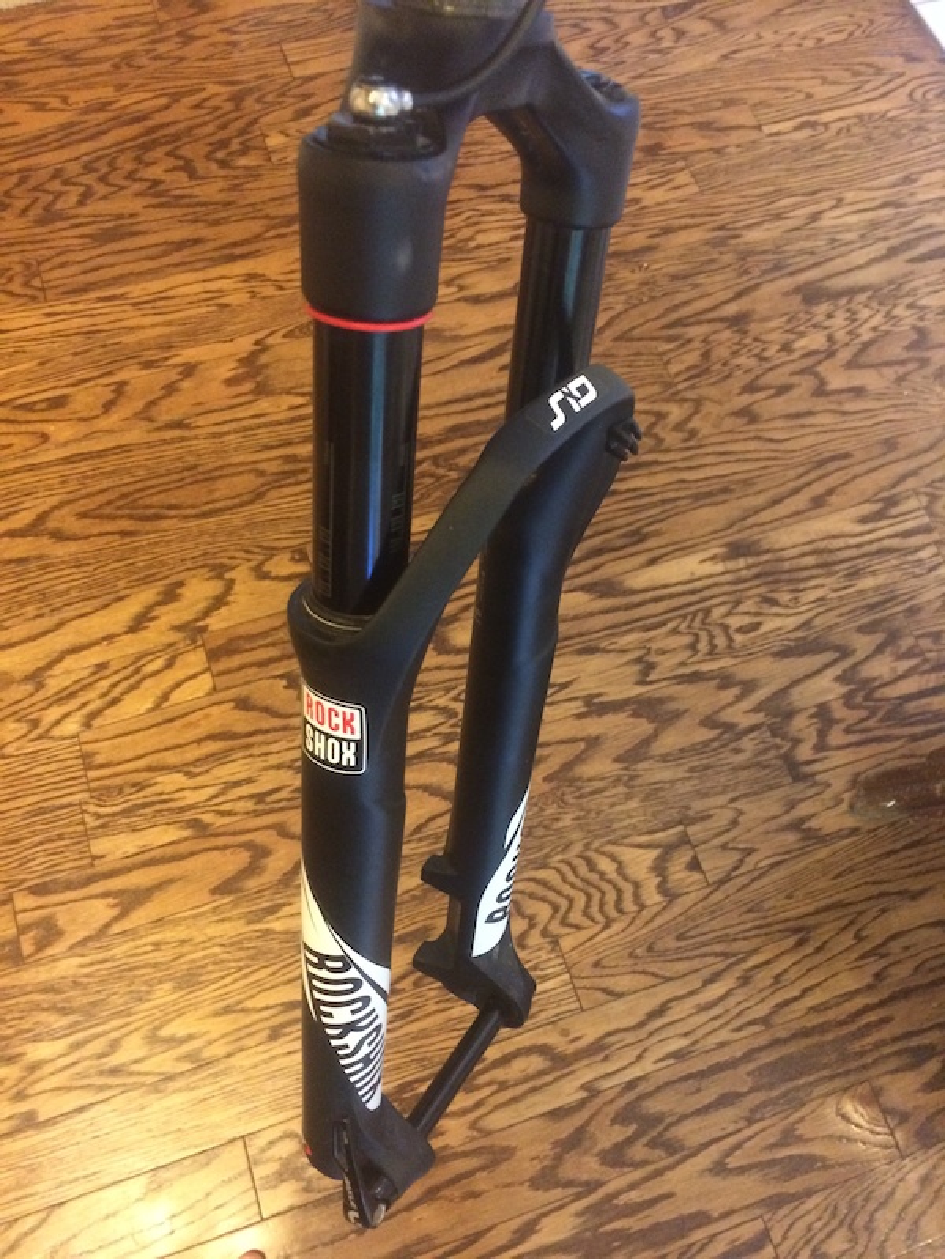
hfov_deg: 48.2
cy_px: 630
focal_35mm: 29
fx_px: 1056
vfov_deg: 61.7
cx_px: 472
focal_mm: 4.15
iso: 400
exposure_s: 1/15
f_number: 2.2
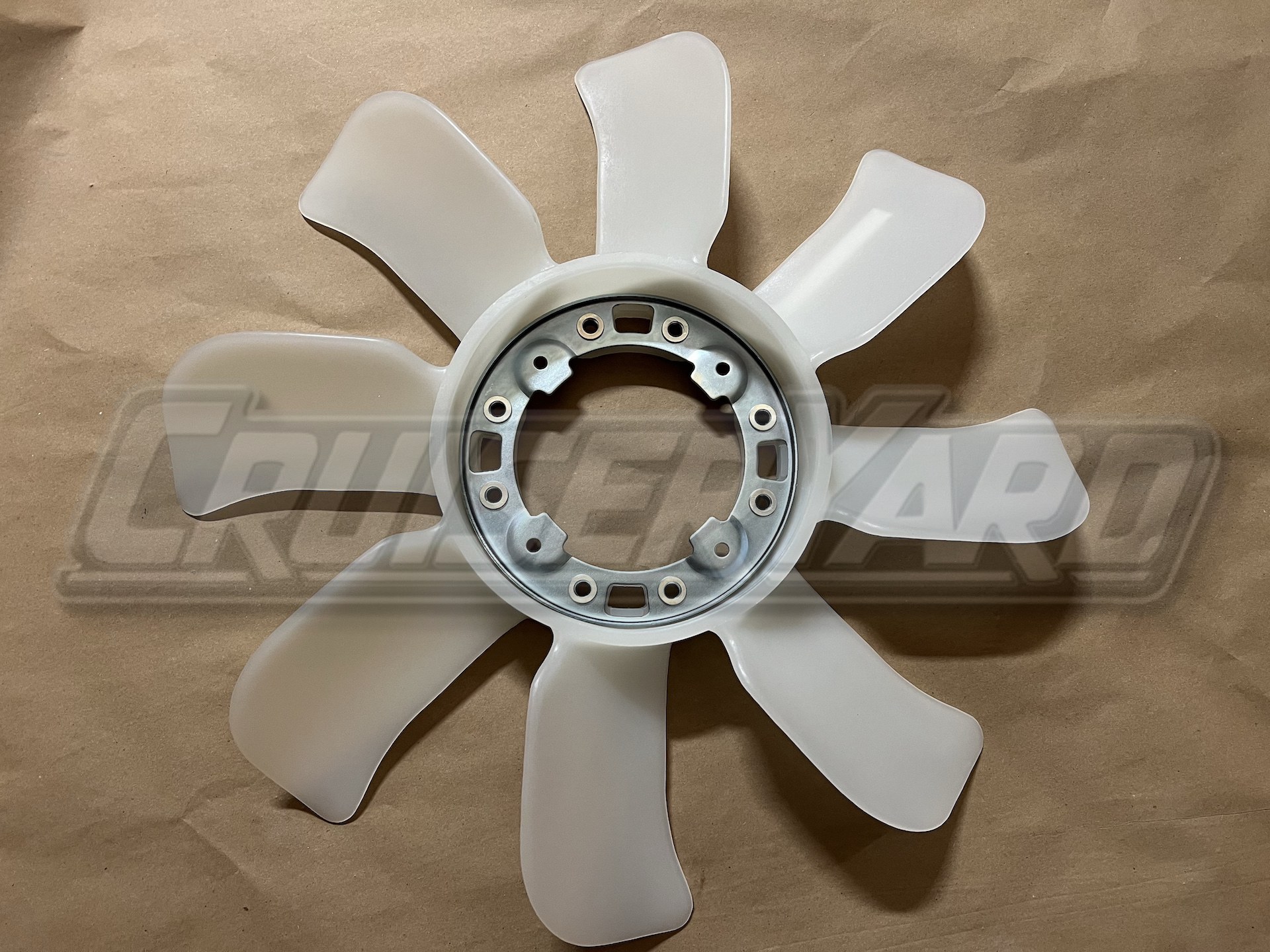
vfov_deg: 53.1
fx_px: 954
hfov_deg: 67.3
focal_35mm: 26
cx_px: 635
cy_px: 476
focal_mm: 5.7
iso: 160
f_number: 1.5
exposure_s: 1/60
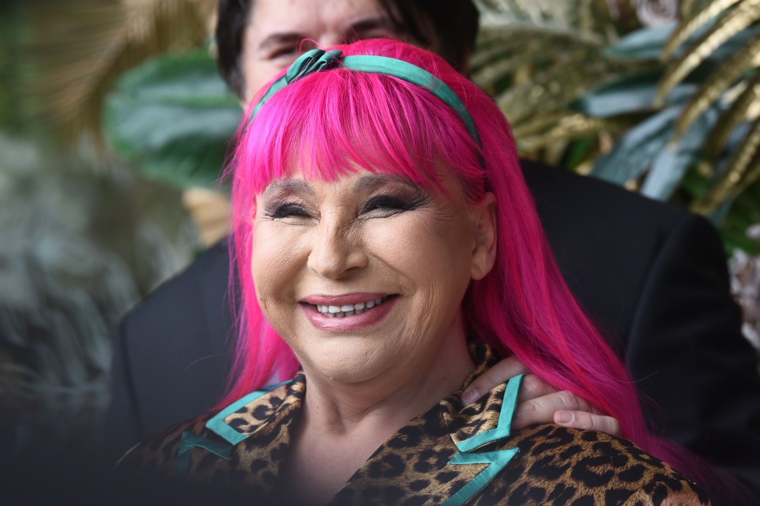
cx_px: 380
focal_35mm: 160
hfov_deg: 12.8
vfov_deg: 8.6
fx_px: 3378
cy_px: 253
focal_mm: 160
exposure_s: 1/250
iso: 800
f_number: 5.6
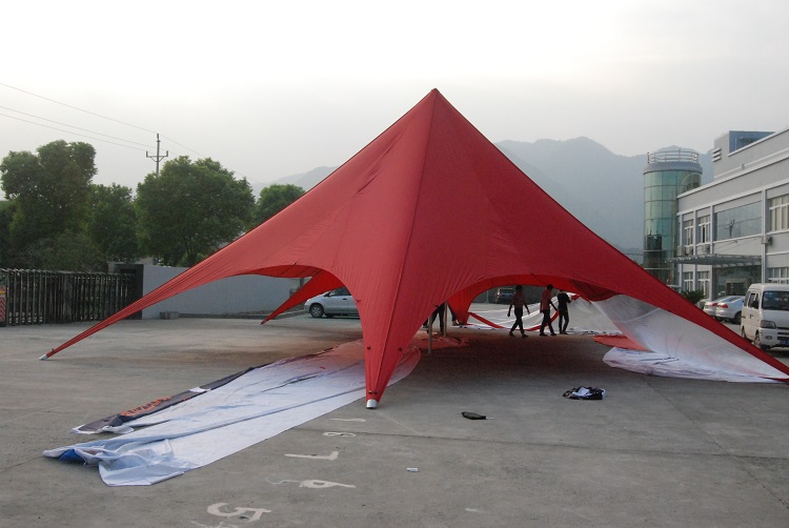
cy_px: 264
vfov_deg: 37.0
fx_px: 790
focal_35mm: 36
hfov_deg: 53.1
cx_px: 394
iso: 1600
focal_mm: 24
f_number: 14
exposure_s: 1/800
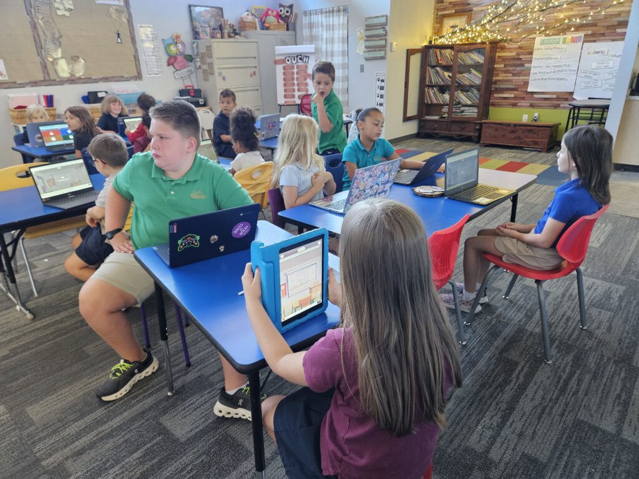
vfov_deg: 58.9
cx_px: 320
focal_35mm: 23
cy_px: 240
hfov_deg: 73.9
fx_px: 425
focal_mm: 5.4
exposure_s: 1/60
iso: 800
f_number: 1.8
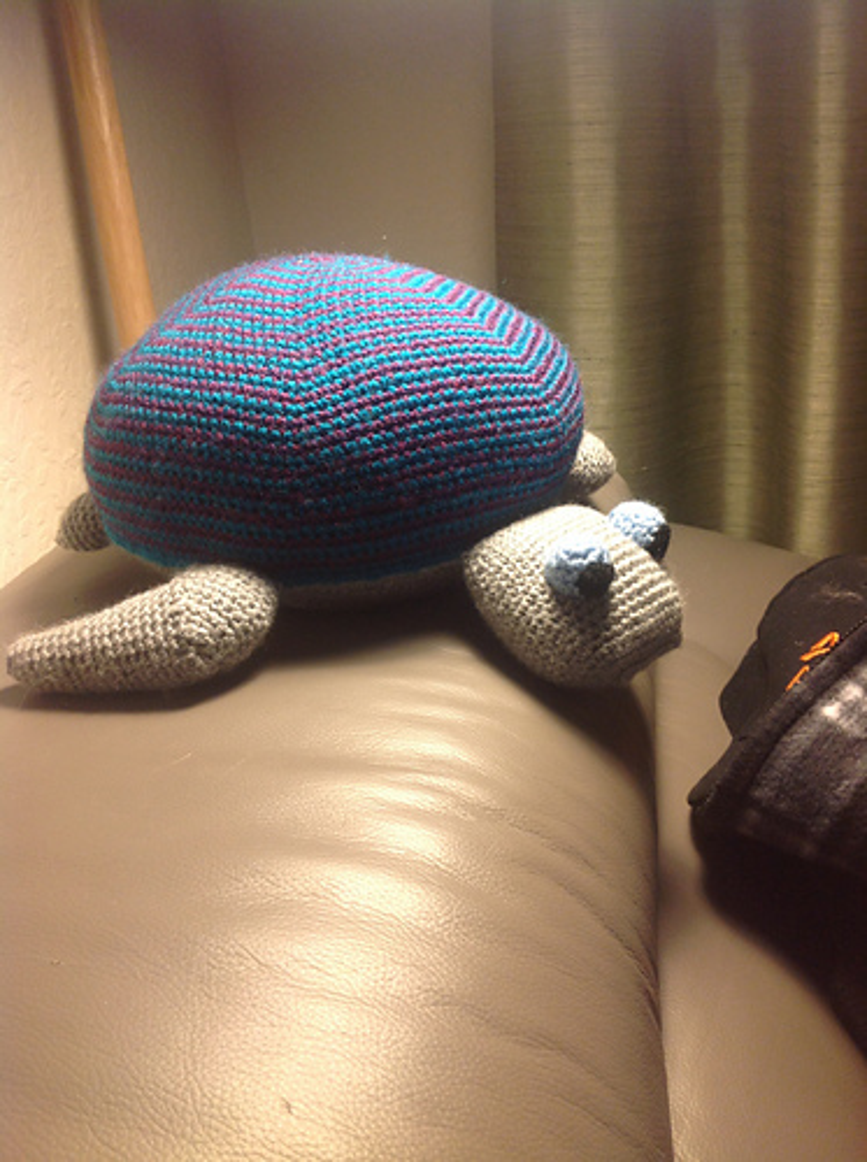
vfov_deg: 52.7
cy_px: 581
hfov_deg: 40.6
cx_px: 434
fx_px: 1173
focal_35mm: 35
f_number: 2.4
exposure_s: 1/15
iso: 64
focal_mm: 4.28
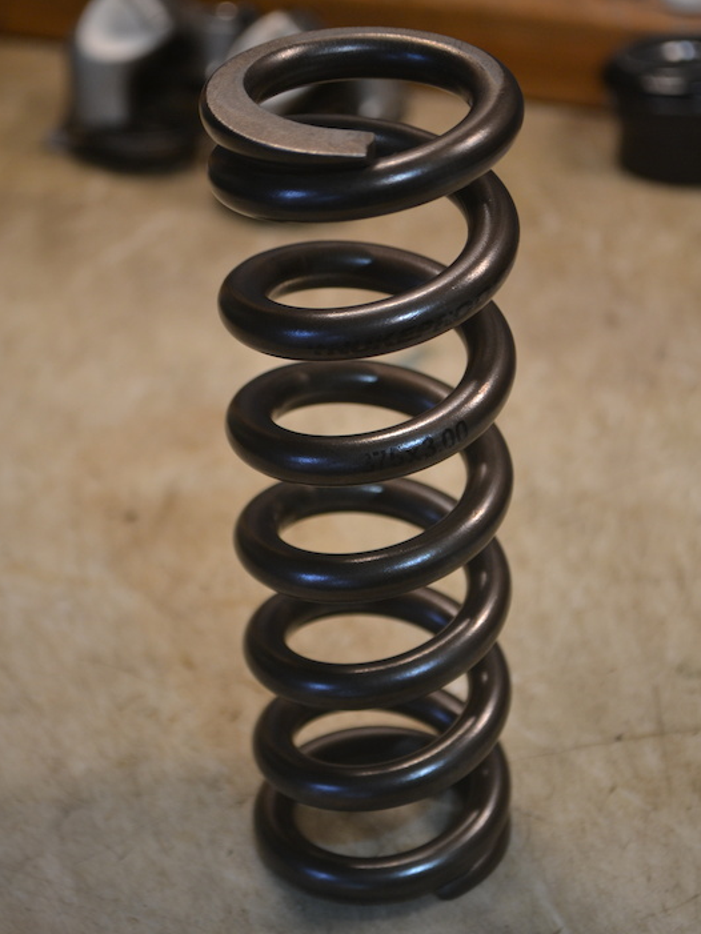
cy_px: 518
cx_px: 354
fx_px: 2132
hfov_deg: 18.7
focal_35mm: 79
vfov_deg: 24.7
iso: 500
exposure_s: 1/15
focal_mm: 48
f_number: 5.6
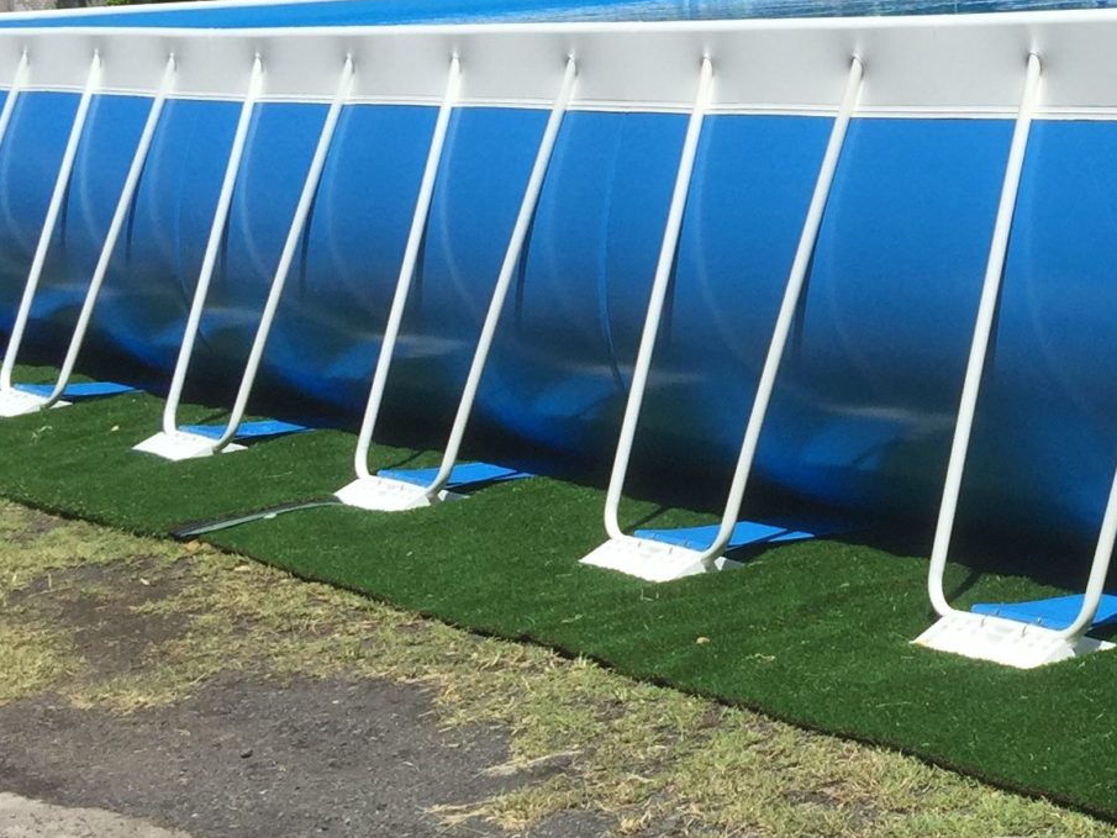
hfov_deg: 22.9
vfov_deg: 17.8
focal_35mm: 82
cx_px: 1127
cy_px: 139
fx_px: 2646
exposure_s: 1/3049
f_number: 2.2
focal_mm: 4.15
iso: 32
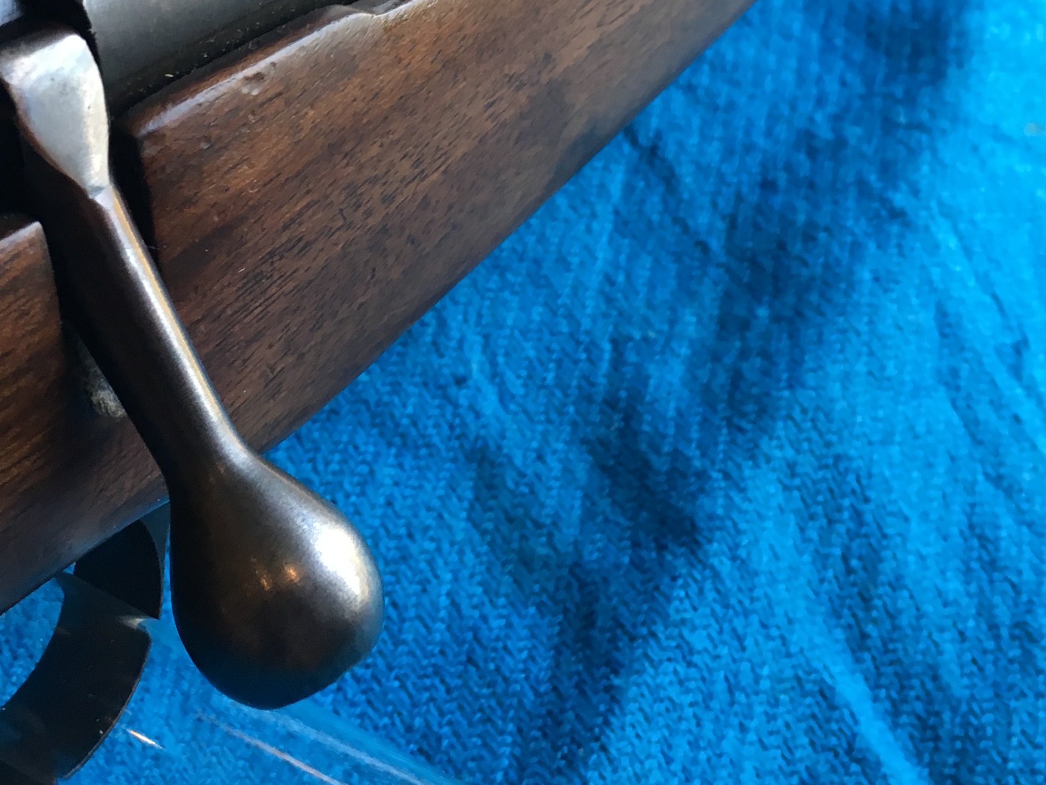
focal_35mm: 62
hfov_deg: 30.7
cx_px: 257
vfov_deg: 23.0
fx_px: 1873
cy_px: 57
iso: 50
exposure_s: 1/33
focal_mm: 4.15
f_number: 2.2
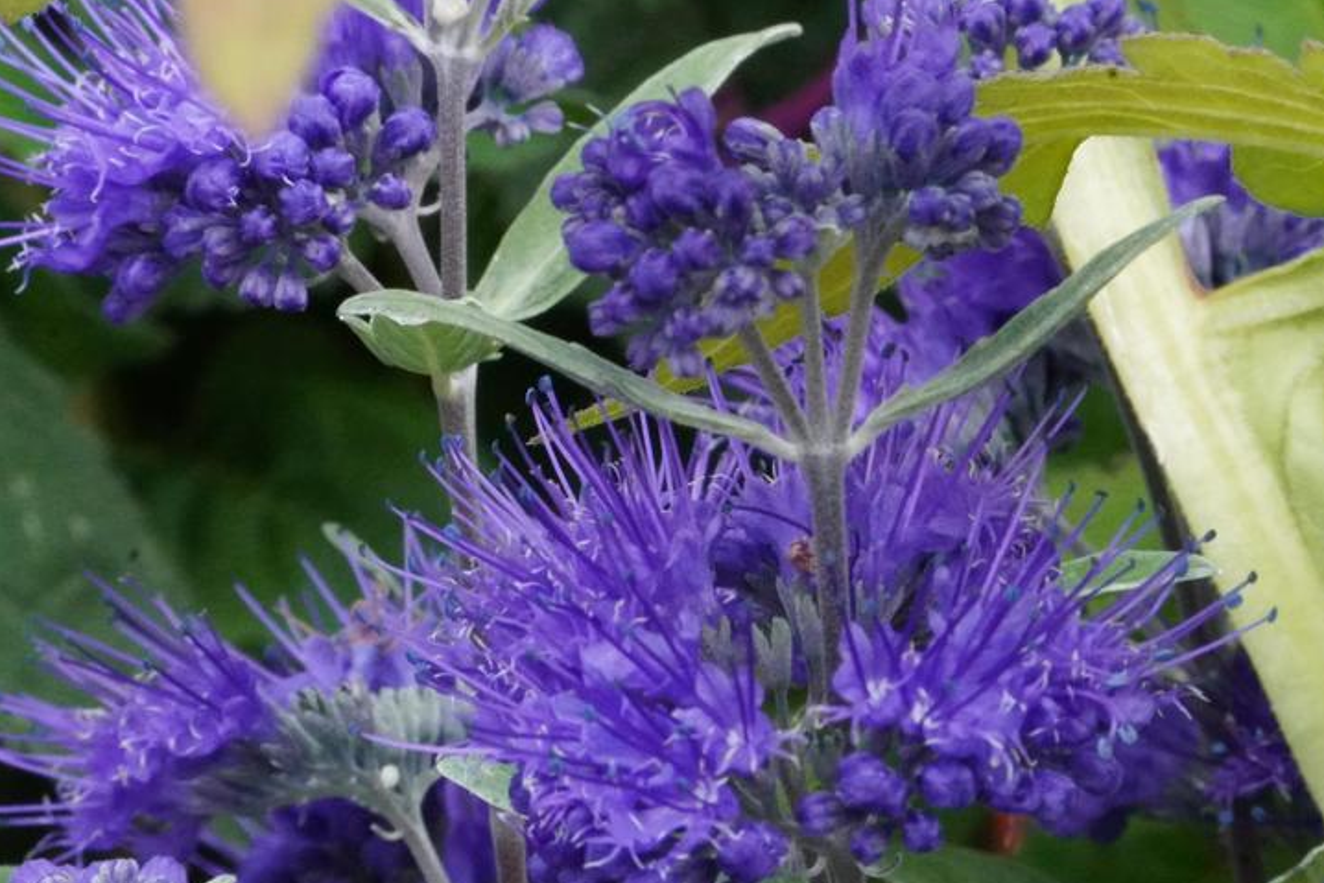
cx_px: 887
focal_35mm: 439
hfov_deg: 4.7
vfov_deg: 3.1
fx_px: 16148
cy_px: 567
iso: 6400
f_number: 29
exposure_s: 1/160
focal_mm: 210
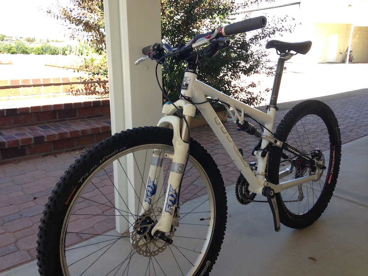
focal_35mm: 33
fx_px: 351
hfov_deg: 55.4
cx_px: 184
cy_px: 138
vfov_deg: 42.9
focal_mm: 4.12
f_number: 2.4
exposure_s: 1/239
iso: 50
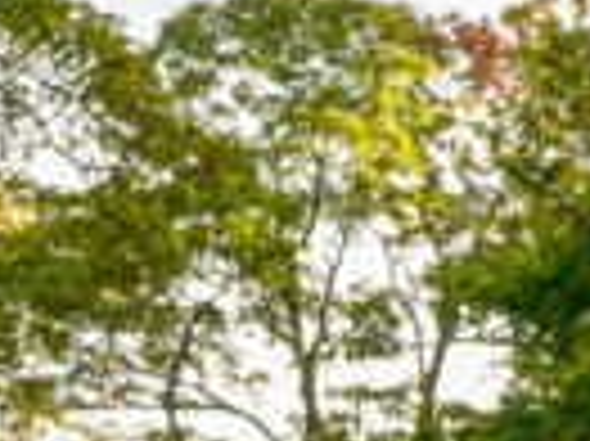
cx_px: 1522
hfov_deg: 11.2
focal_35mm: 141
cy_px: 801
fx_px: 2402
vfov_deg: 9.9
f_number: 5.6
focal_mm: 17.5
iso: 400
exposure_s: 1/200
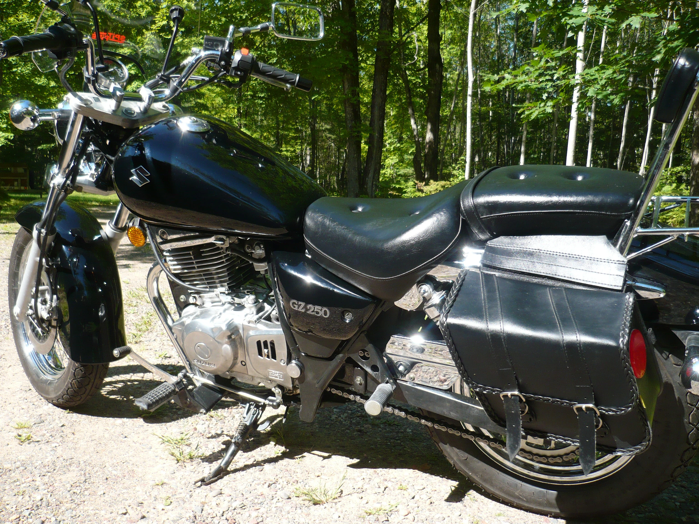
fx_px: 707
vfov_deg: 40.7
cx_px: 350
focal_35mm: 35
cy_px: 262
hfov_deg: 52.6
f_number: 2.8
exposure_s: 1/400
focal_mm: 5.8
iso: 100
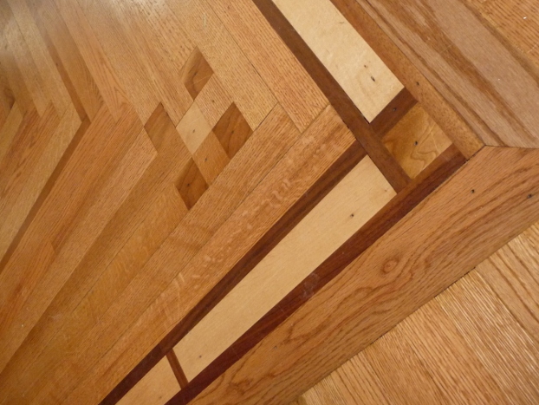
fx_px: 561
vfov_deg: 39.4
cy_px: 146
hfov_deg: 51.2
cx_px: 239
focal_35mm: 36
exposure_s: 1/13
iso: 400
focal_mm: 4.7
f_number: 3.3
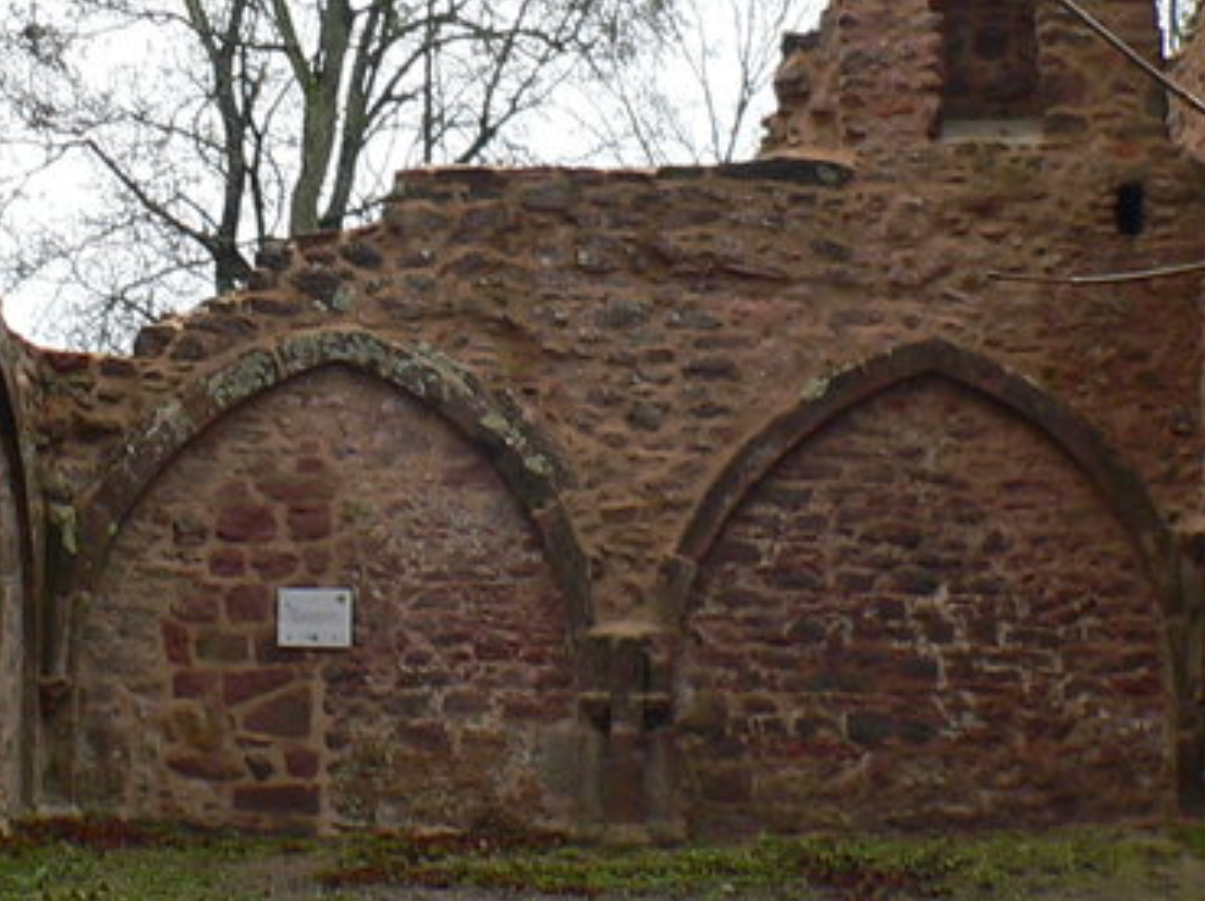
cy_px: 91
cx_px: 630
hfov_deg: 19.7
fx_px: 3478
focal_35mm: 100
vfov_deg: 14.6
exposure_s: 1/60
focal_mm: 6
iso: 100
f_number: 2.8
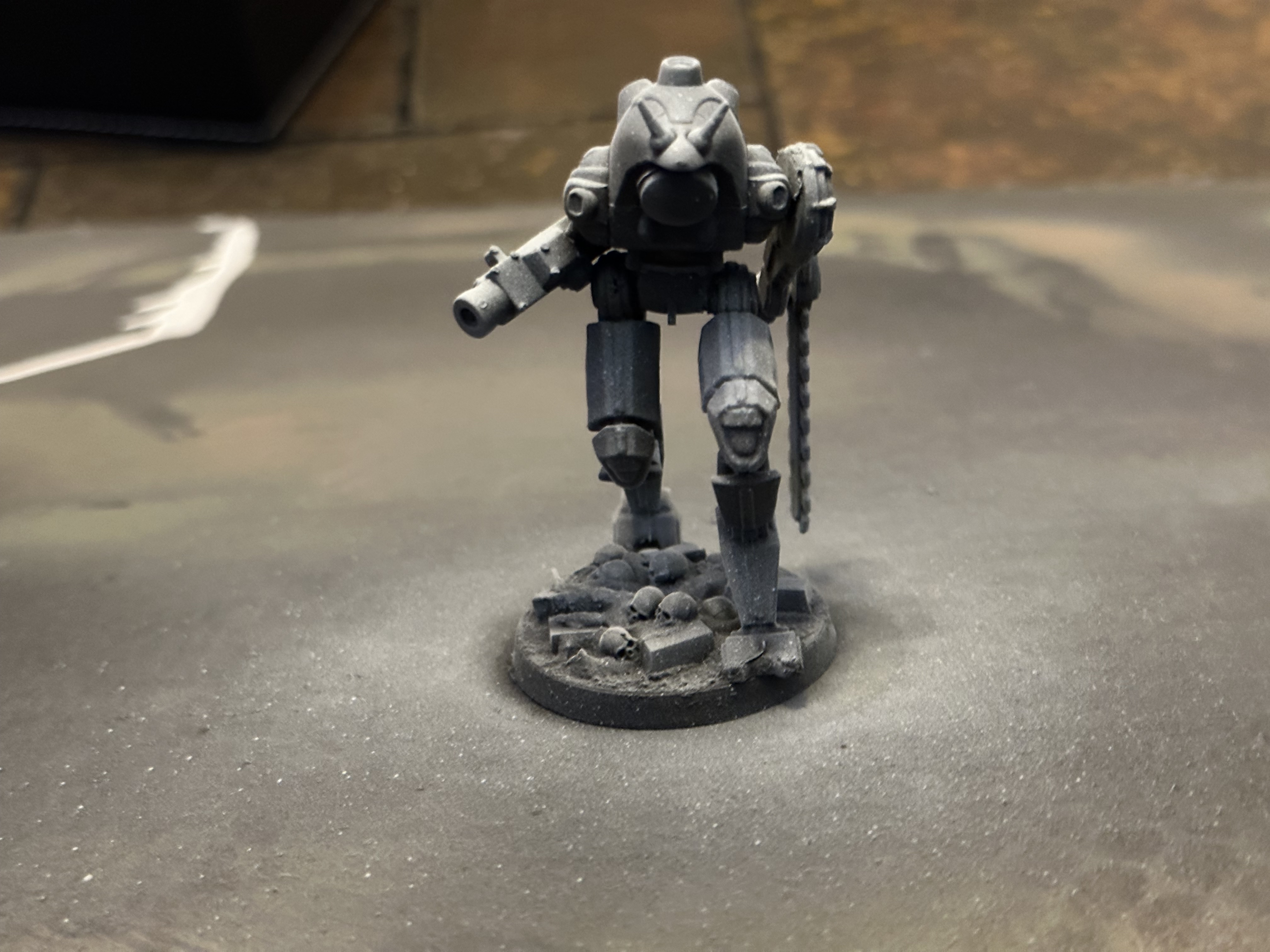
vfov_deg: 30.3
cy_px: 476
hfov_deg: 39.7
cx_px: 635
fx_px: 1761
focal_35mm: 48
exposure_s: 1/24
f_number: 1.78
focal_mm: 6.86
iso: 640
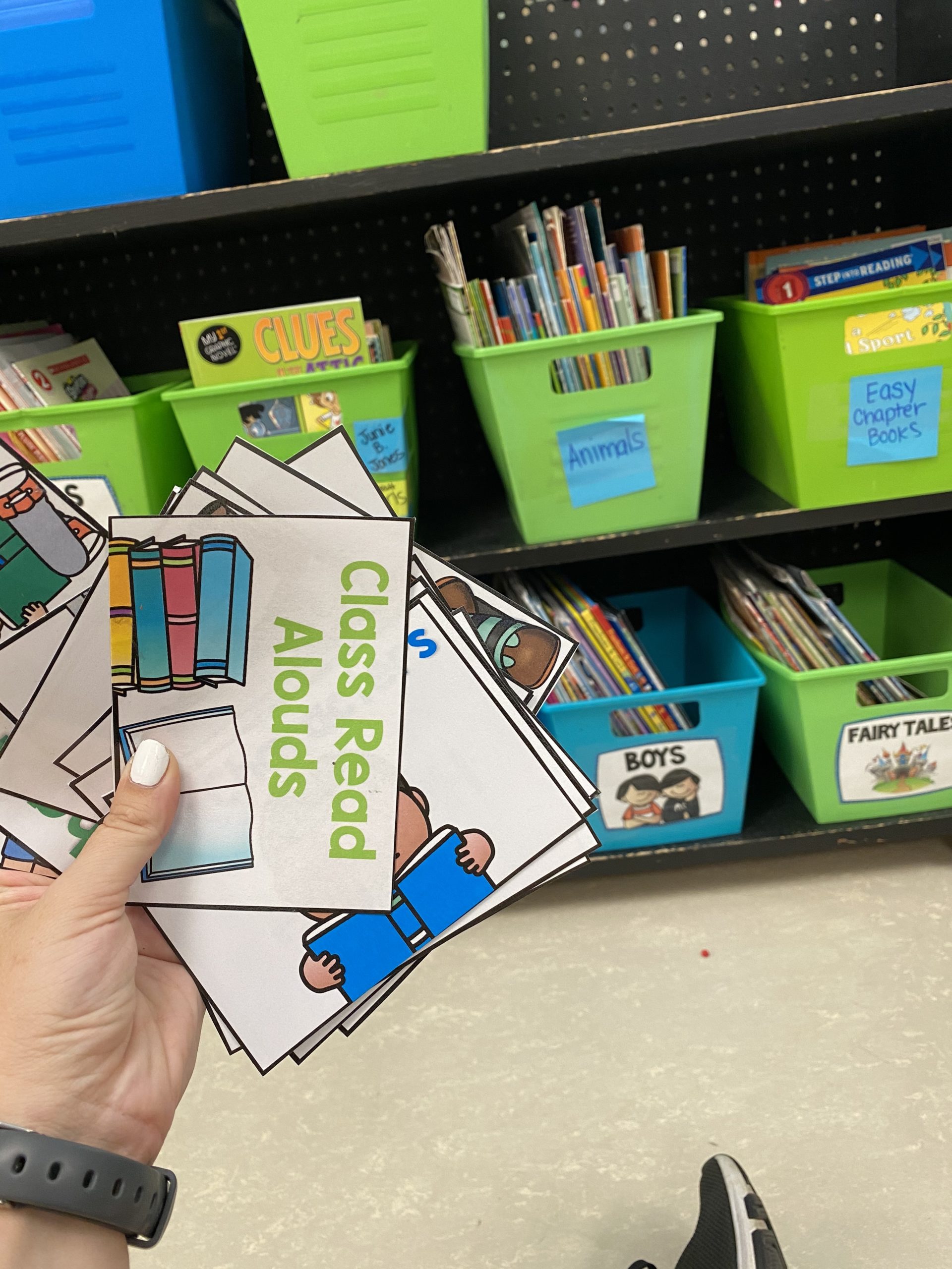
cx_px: 476
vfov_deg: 67.3
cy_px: 634
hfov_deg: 53.1
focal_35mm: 26
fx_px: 953
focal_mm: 4.25
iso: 100
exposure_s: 1/62
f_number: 1.8
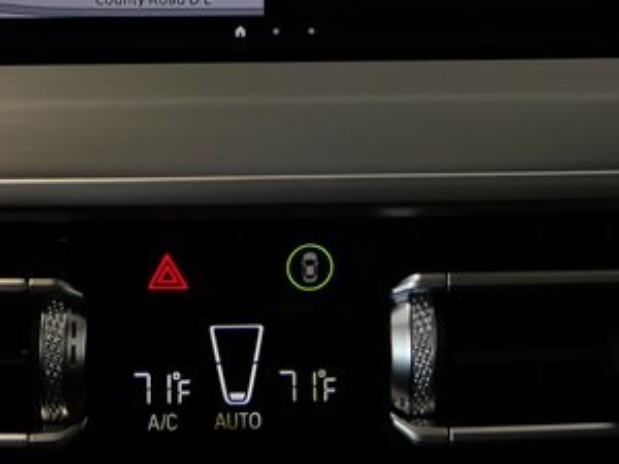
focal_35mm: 82
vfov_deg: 16.4
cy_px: -229
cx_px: 281
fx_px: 1466
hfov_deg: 23.8
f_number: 3.5
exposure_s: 1/60
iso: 640
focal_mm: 12
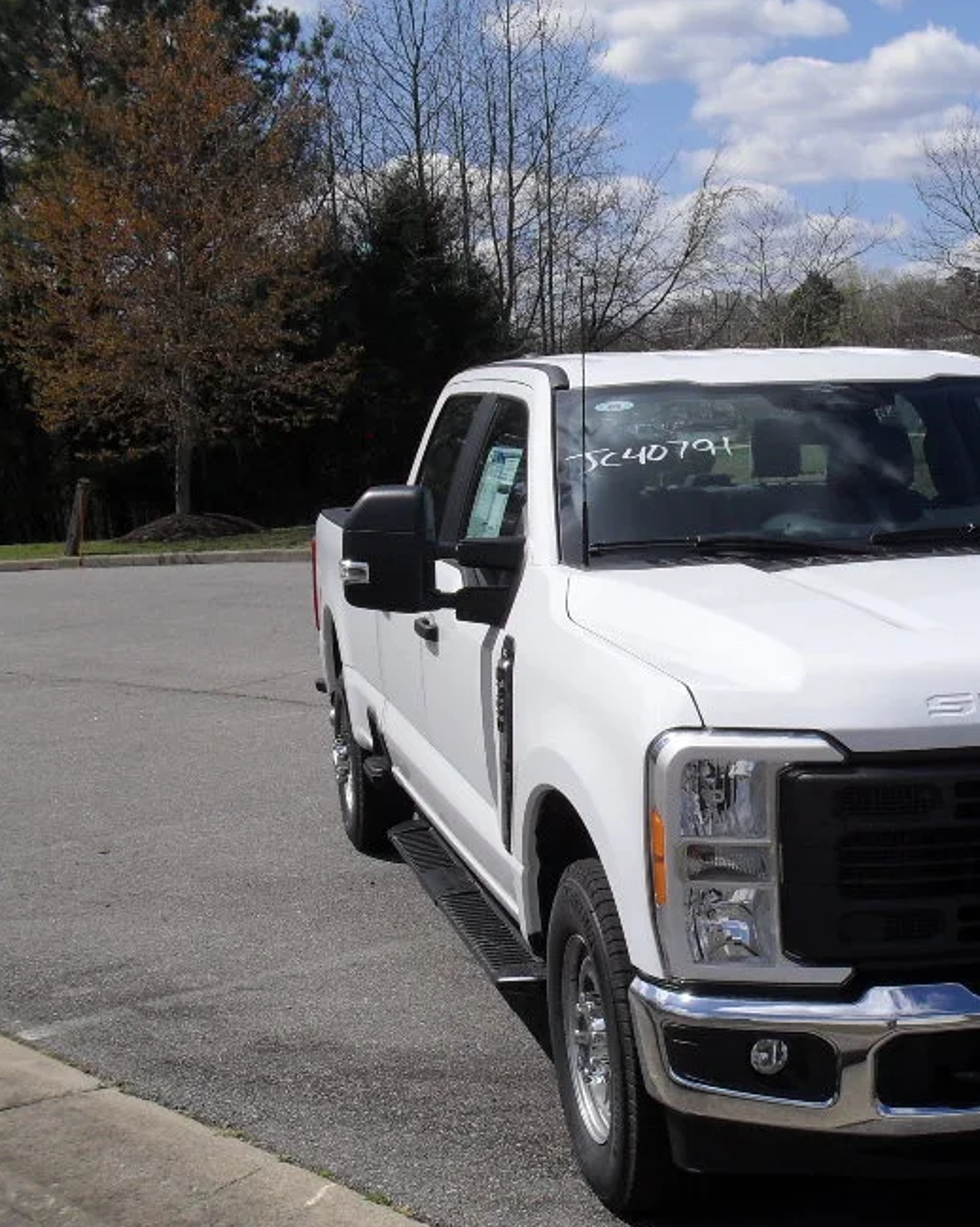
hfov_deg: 27.0
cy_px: 721
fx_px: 1959
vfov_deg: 34.7
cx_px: 897
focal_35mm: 54
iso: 100
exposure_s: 1/350
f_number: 8.4
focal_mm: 6.3
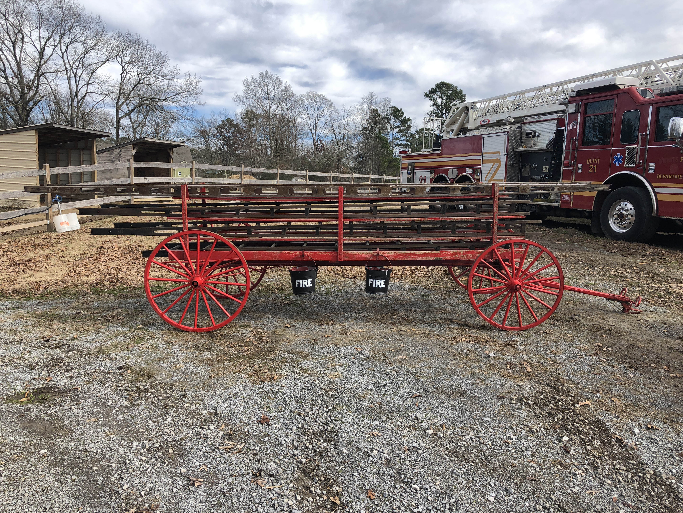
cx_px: 342
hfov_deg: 63.4
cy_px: 256
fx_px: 552
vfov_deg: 49.7
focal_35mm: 28
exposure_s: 1/1066
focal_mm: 4
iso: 20
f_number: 1.8
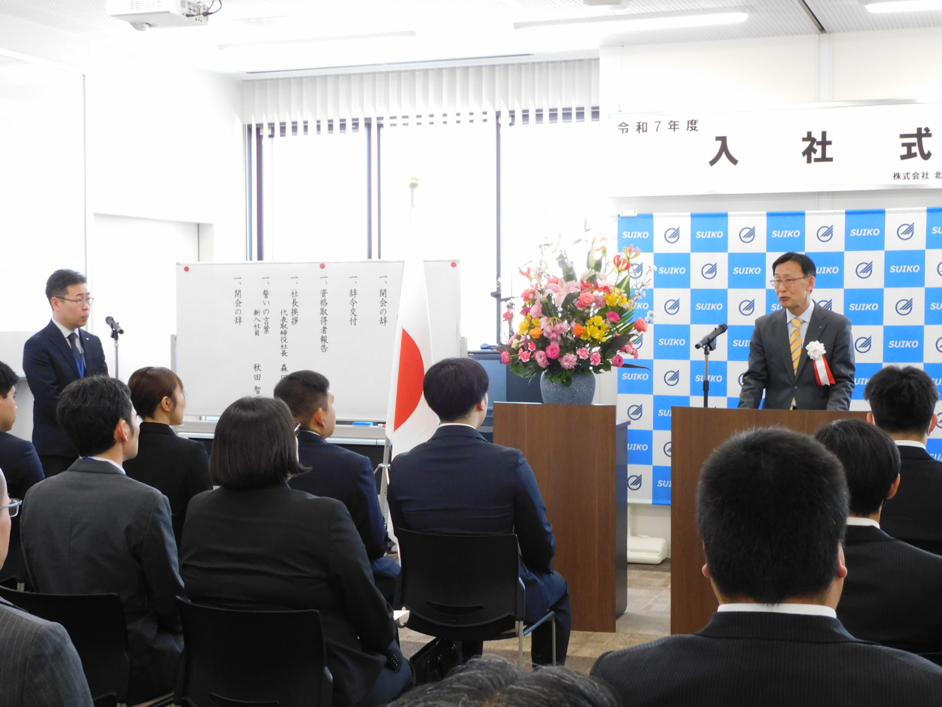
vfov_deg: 26.6
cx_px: 471
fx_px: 1497
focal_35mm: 55
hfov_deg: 34.9
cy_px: 354
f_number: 4
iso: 320
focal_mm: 9.9
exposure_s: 1/30
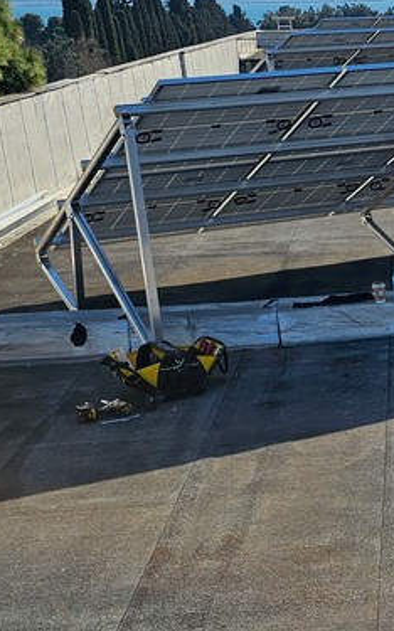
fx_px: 1342
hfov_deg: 15.2
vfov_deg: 26.3
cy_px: 429
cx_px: 631
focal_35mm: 78
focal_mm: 6.3
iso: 10
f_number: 1.7
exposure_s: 1/1163
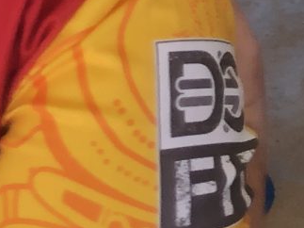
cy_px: -448
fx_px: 1949
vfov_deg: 6.2
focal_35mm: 222
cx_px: 882
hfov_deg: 7.8
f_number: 1.8
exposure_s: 1/120
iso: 40
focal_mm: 4
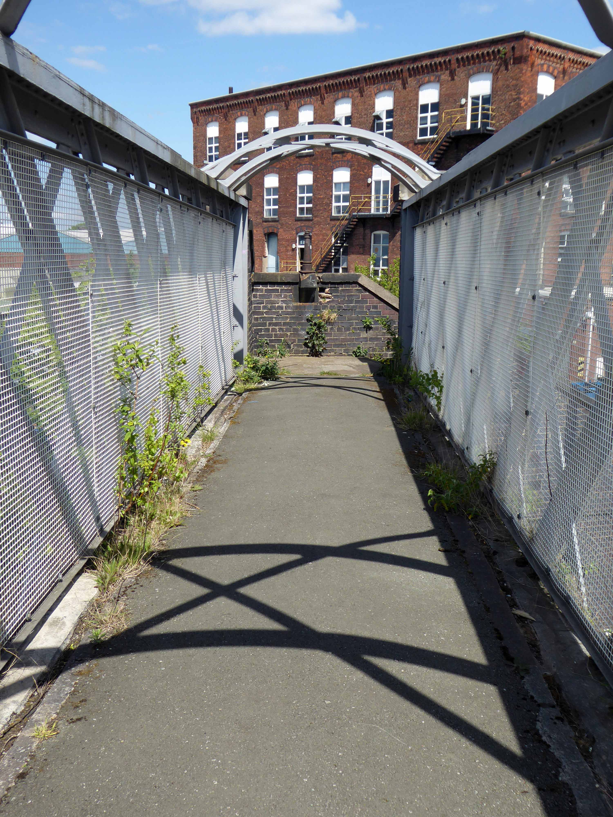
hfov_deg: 39.7
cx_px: 306
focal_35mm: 36
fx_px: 850
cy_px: 408
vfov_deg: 51.4
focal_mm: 6.3
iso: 80
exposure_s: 1/500
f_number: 3.7
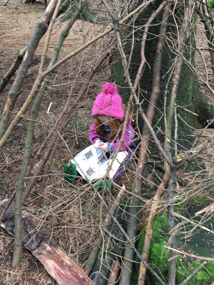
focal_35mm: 29
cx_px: 107
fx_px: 239
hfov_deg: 48.2
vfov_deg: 61.7
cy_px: 142
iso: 100
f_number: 2.2
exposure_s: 1/33
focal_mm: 4.15
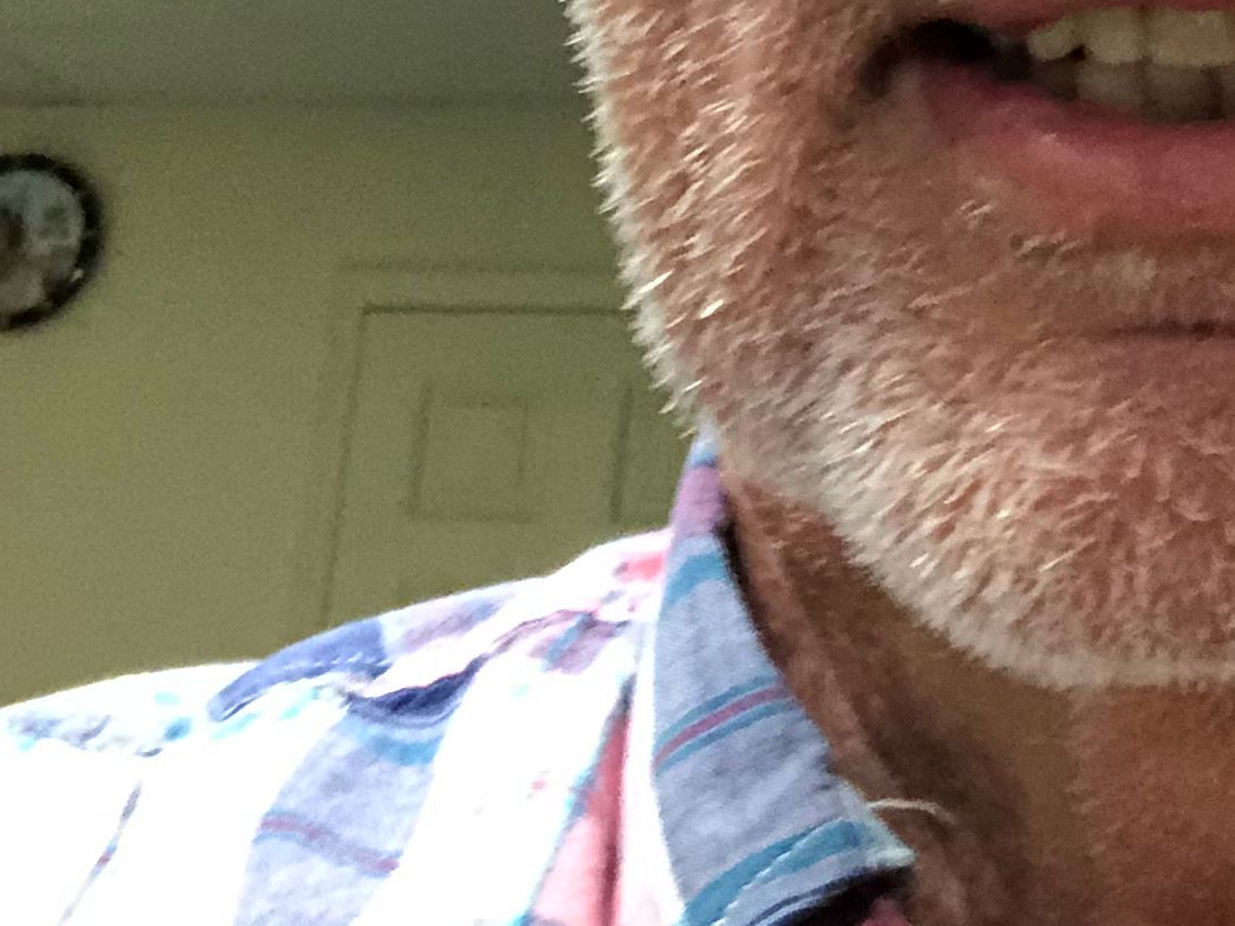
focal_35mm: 90
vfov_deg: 15.6
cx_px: 1128
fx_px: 3211
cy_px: -296
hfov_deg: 21.3
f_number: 2.2
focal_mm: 2.87
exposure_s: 1/30
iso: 400
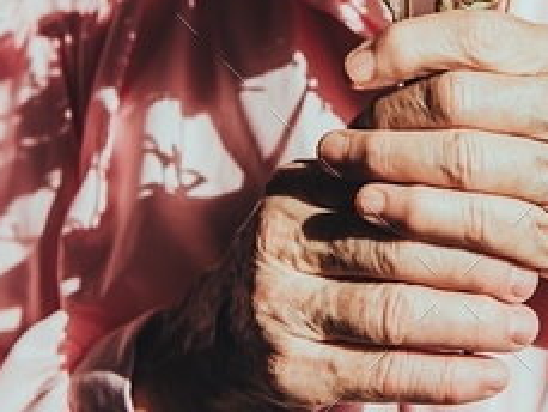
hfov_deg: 16.4
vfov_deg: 12.4
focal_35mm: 119
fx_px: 1885
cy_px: 41
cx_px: 438
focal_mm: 48
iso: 100
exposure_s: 1/500
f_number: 5
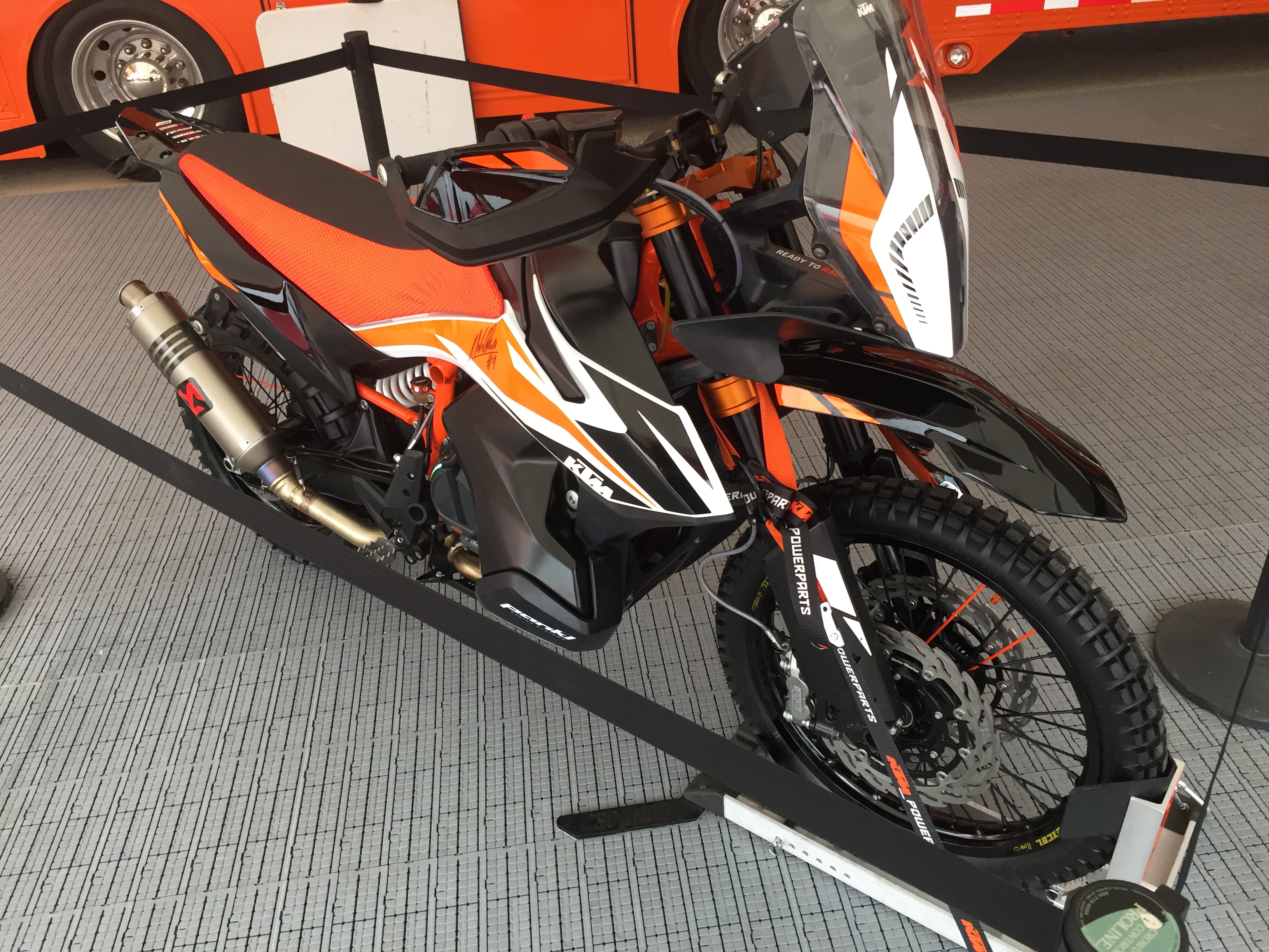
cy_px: 476
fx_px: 1063
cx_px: 634
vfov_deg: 48.2
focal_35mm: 29
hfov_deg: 61.7
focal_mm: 4.15
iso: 32
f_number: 2.2
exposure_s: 1/30
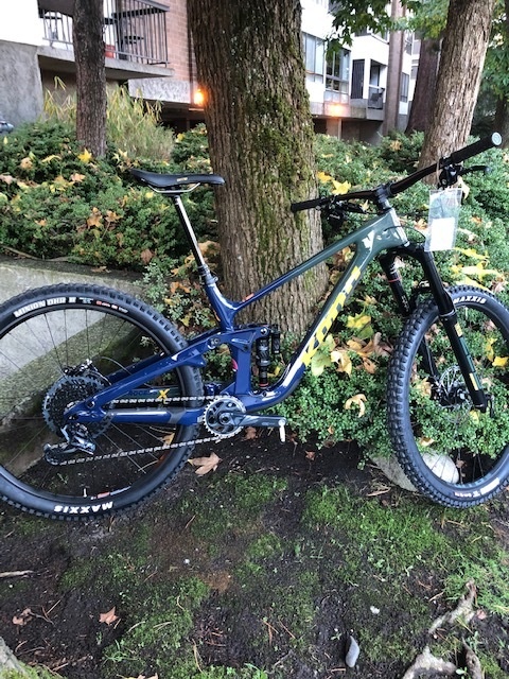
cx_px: 254
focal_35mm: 28
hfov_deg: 49.7
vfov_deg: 63.4
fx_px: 549
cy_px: 340
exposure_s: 1/15
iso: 40
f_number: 1.8
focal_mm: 3.99
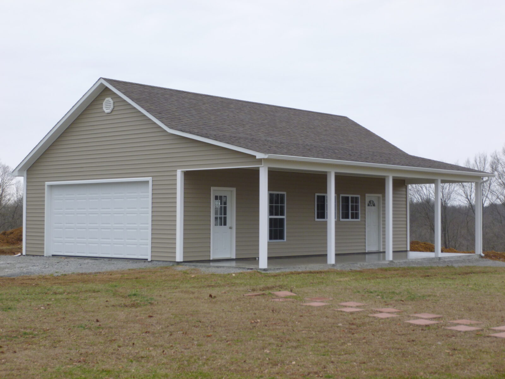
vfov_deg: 24.4
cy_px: 190
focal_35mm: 60
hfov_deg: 32.2
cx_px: 252
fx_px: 875
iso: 100
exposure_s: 1/60
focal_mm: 10.7
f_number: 4.3
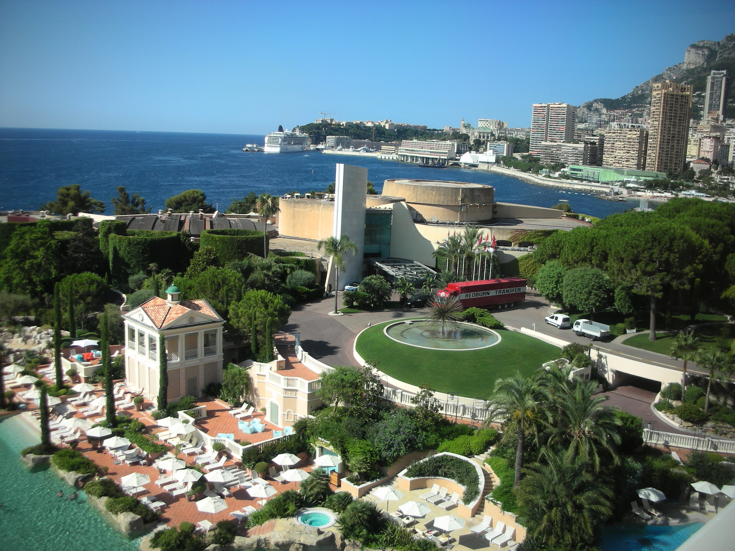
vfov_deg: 40.7
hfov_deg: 52.6
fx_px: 743
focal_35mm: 35
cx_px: 368
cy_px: 276
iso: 50
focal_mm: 5.8
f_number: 3
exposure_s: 1/316
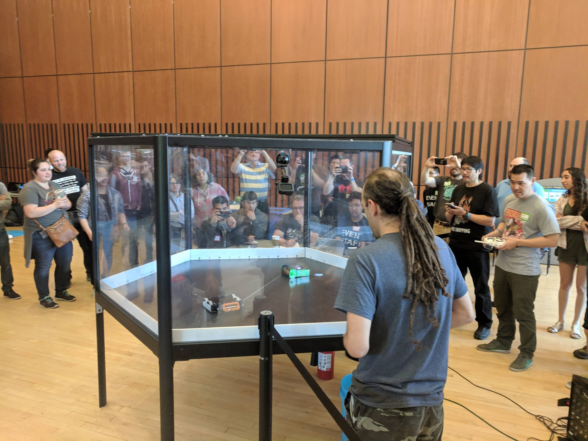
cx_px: 294
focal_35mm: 26
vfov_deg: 53.1
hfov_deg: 67.3
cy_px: 220
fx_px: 442
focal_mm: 4.67
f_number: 2
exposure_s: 1/40
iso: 574
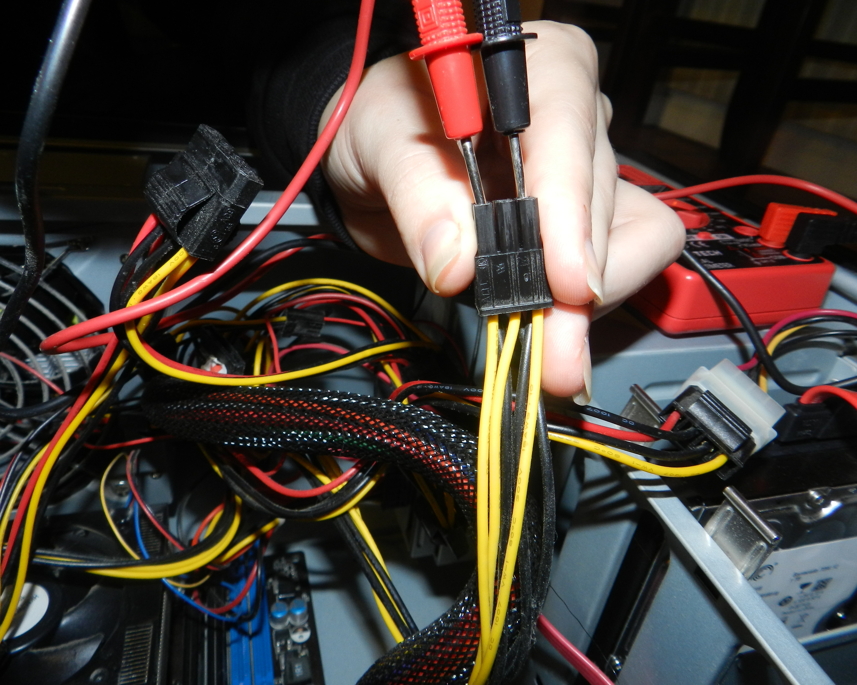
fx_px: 609
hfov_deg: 70.3
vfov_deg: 58.8
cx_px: 444
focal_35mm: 24
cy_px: 343
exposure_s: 1/30
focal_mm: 4
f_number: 3.4
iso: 200
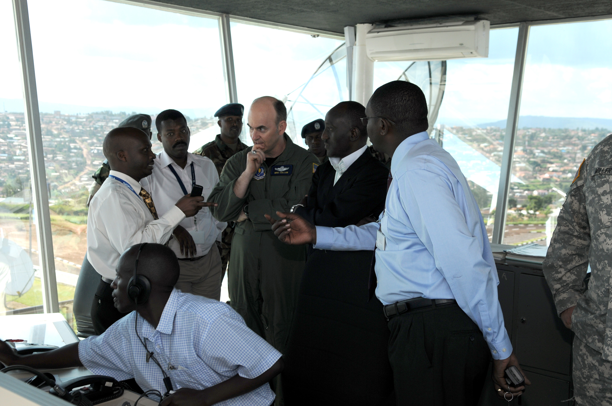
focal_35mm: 45
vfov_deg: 29.8
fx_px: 764
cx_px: 306
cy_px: 203
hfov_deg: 43.7
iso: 200
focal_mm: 30
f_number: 5
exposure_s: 1/60
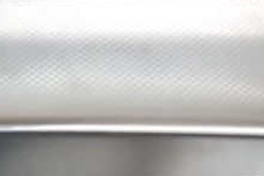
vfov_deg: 7.3
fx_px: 1254
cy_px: 473
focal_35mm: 171
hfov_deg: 11.6
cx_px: -98
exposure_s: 1/30
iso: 80
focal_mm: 4
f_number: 2.2
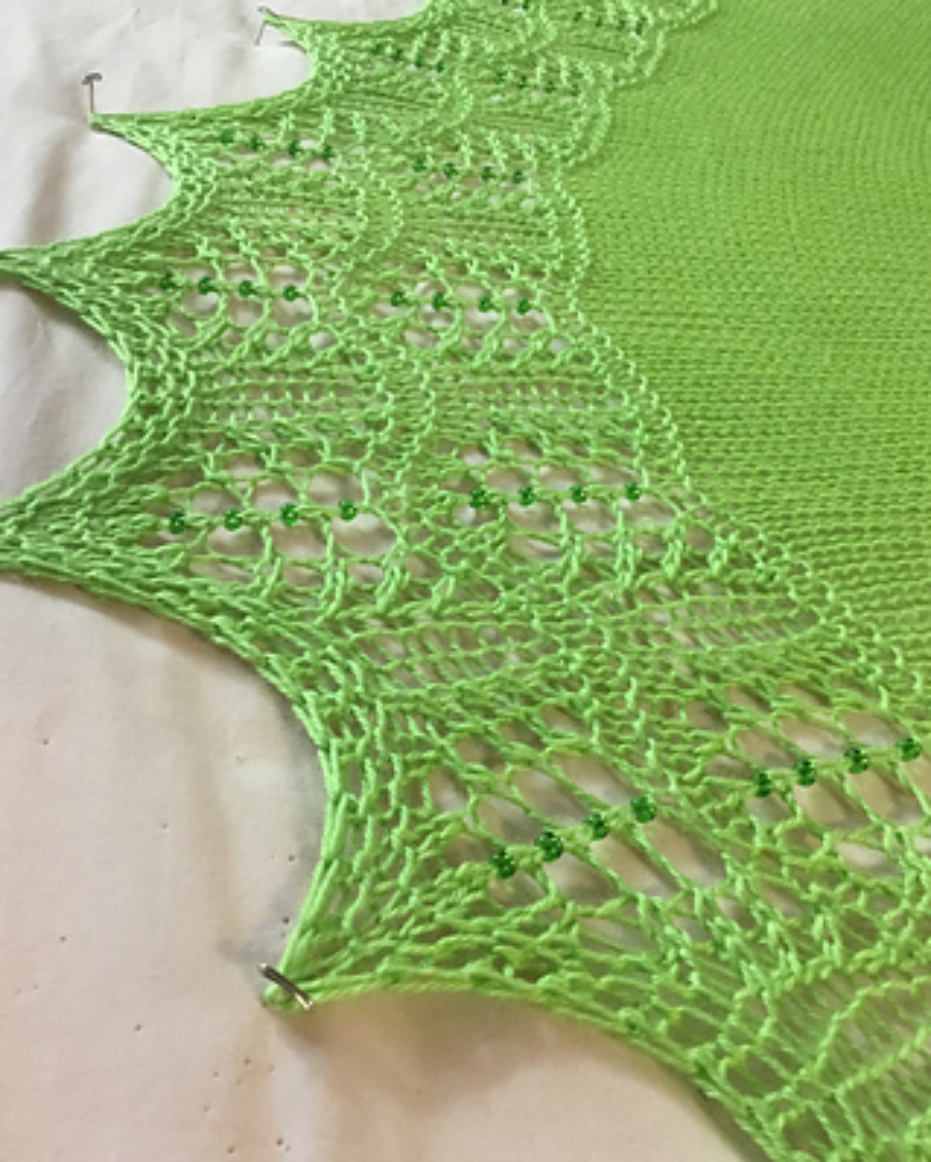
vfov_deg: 47.9
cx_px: 518
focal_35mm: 38
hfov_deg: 39.1
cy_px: 581
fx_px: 1307
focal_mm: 3.3
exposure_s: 1/33
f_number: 2.4
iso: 125
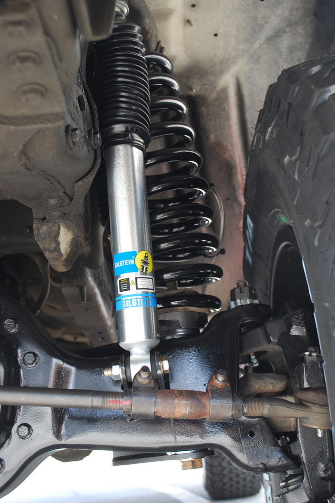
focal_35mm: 43
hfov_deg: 31.2
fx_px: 600
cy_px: 250
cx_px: 170
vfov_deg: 45.4
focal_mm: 28
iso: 200
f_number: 4.5
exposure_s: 1/40
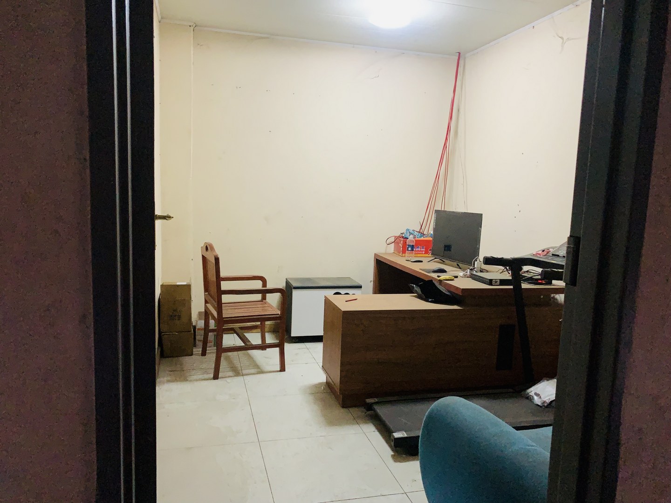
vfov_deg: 53.1
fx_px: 504
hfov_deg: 67.3
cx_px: 336
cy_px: 252
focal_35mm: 26
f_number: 1.8
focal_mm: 4.25
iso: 400
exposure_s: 1/25
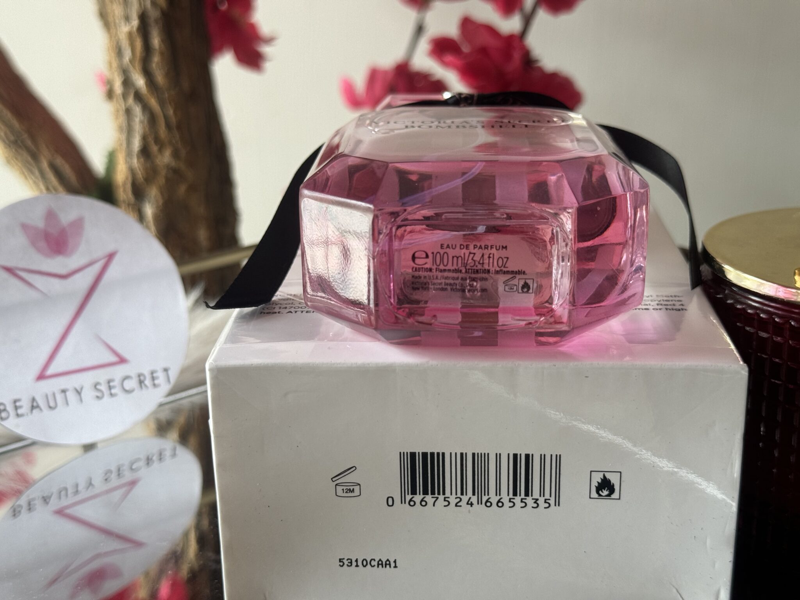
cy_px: 300
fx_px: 1109
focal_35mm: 48
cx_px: 400
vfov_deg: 30.3
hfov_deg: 39.7
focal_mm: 6.76
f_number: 1.78
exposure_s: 1/121
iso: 80
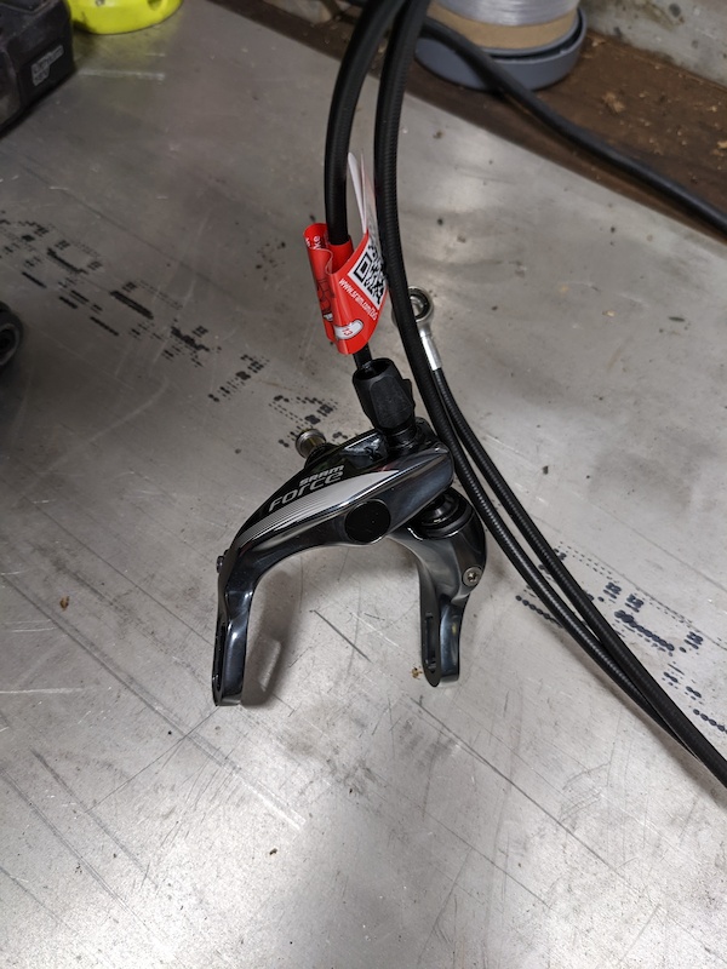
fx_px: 756
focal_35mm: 27
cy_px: 484
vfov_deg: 65.3
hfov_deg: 51.4
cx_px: 364
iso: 79
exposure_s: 1/60
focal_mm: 4.38
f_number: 1.73
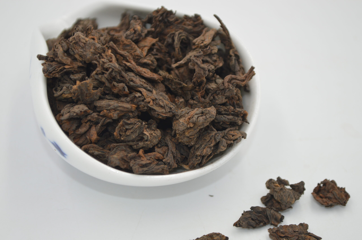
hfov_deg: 24.6
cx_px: 181
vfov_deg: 16.5
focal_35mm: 82
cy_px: 120
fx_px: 829
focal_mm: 55
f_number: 5.6
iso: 280
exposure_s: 1/125
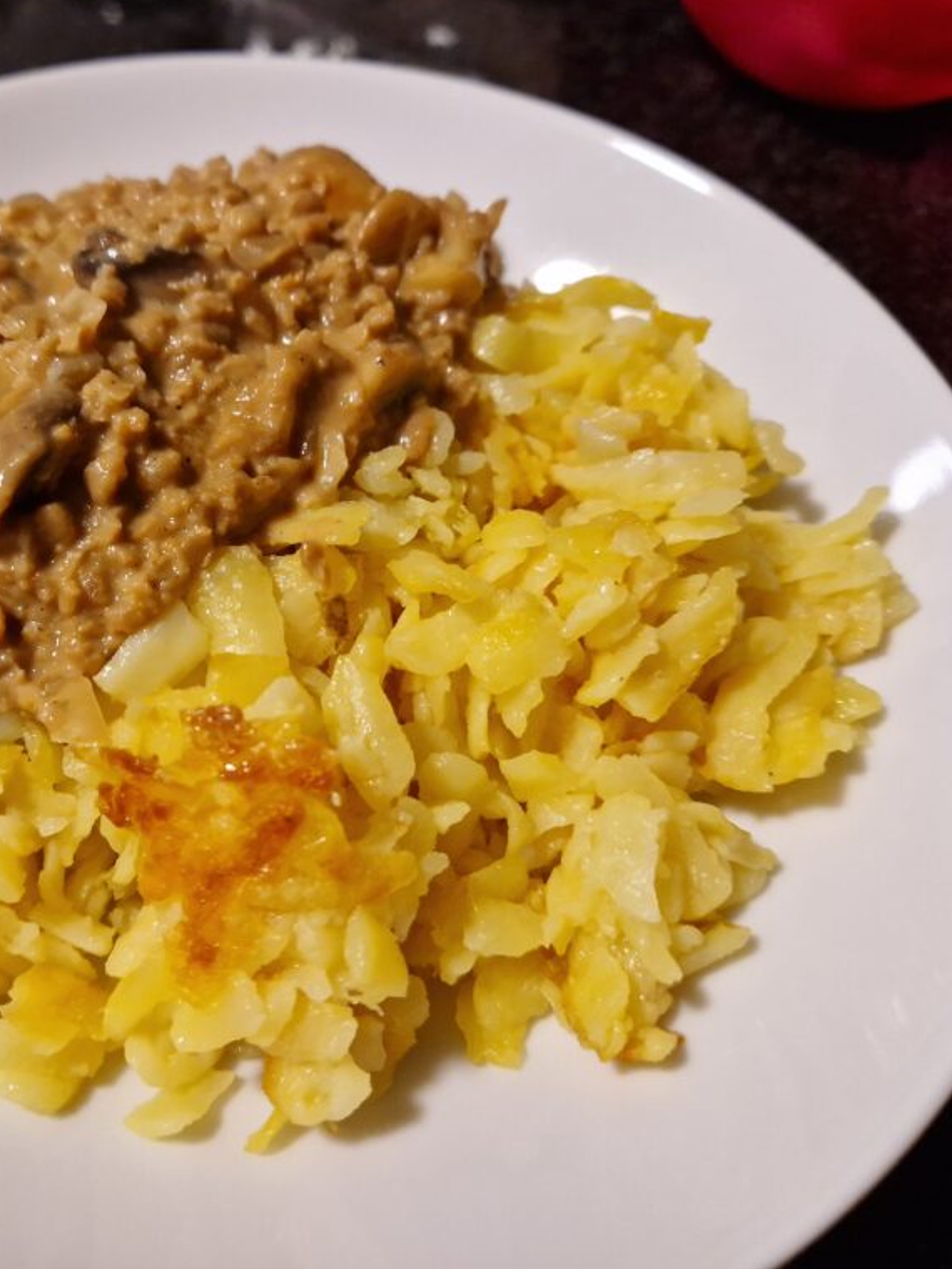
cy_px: 629
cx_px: 286
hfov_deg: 44.5
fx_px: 1137
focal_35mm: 31
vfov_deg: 58.4
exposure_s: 1/100
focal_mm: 5.4
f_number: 1.8
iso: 320
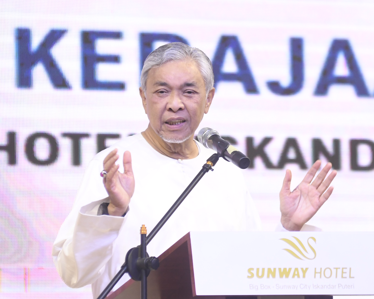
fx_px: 2502
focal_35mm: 226
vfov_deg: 6.8
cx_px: 219
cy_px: 150
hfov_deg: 8.5
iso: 1600
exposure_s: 1/200
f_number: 4.5
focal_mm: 200
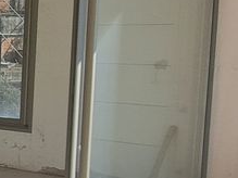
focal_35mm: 89
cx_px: -249
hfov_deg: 16.4
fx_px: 612
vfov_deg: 16.6
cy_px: 75
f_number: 2.2
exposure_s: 1/929
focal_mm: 1.74
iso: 50
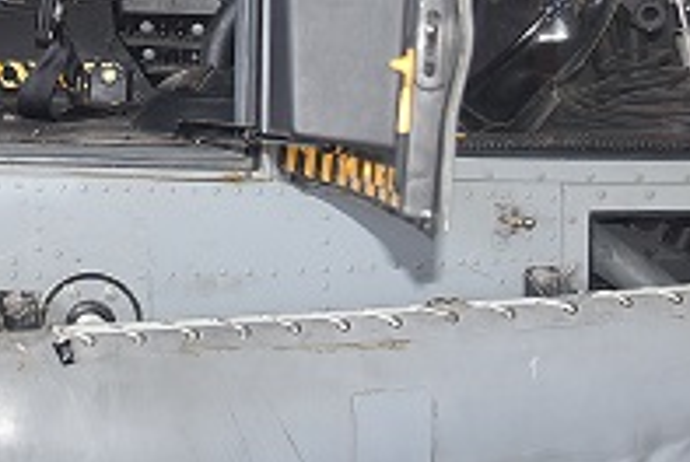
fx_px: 2419
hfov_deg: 15.6
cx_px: -165
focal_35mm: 126
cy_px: -332
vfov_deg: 10.4
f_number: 4
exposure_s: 1/80
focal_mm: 27
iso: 400
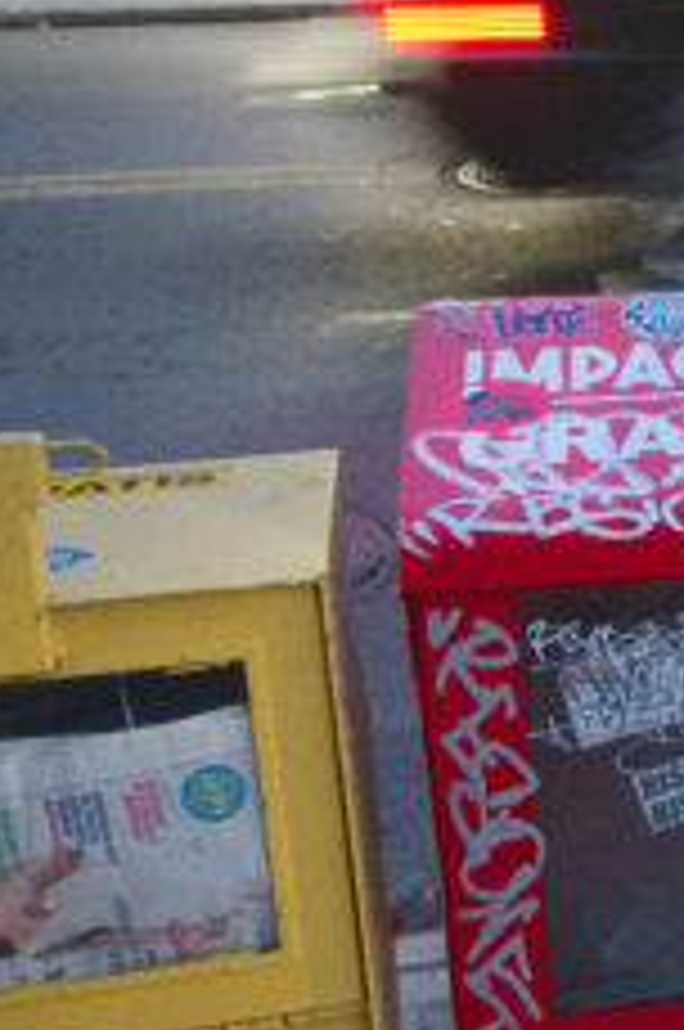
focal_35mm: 112
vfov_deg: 18.3
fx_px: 3201
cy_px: 421
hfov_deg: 11.5
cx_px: 1116
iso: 3200
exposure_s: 1/20
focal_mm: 21
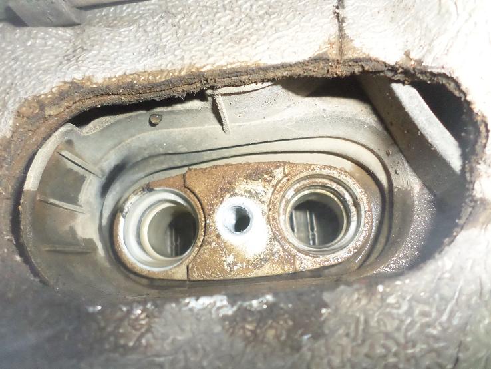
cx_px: 246
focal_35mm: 25
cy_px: 184
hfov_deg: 69.4
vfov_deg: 54.9
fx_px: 355
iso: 400
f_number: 2.5
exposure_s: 8
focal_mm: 4.5
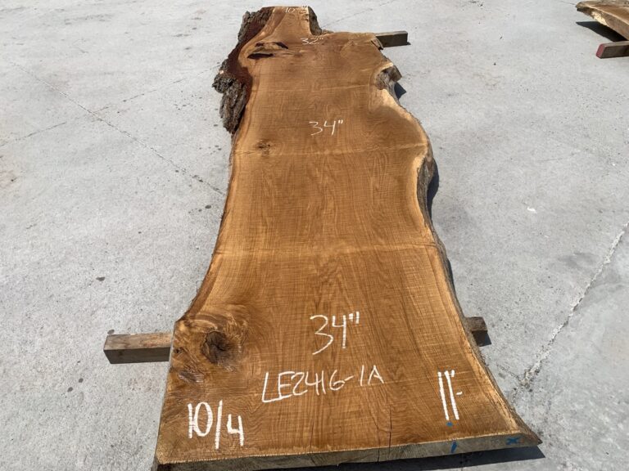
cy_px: 236
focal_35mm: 26
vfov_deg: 53.1
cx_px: 314
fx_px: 472
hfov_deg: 67.3
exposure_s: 1/4464
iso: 25
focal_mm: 4.25
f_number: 1.8
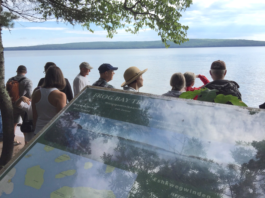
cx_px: 132
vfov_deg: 48.2
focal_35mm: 29
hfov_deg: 61.7
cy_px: 99
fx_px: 222
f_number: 2.2
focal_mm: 4.15
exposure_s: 1/1799
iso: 32
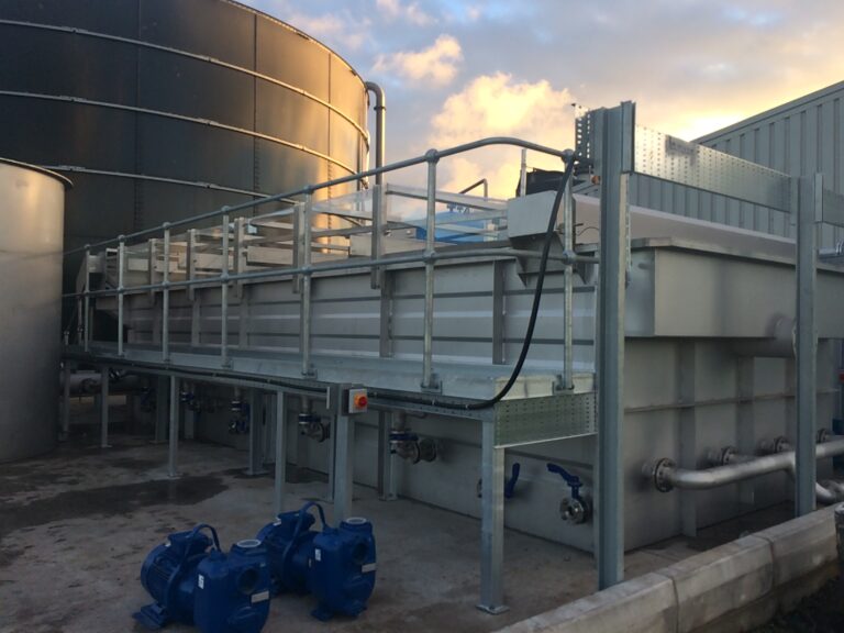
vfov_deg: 48.2
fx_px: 707
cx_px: 422
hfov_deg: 61.7
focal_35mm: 29
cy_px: 316
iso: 32
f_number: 2.2
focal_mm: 4.15
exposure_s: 1/285
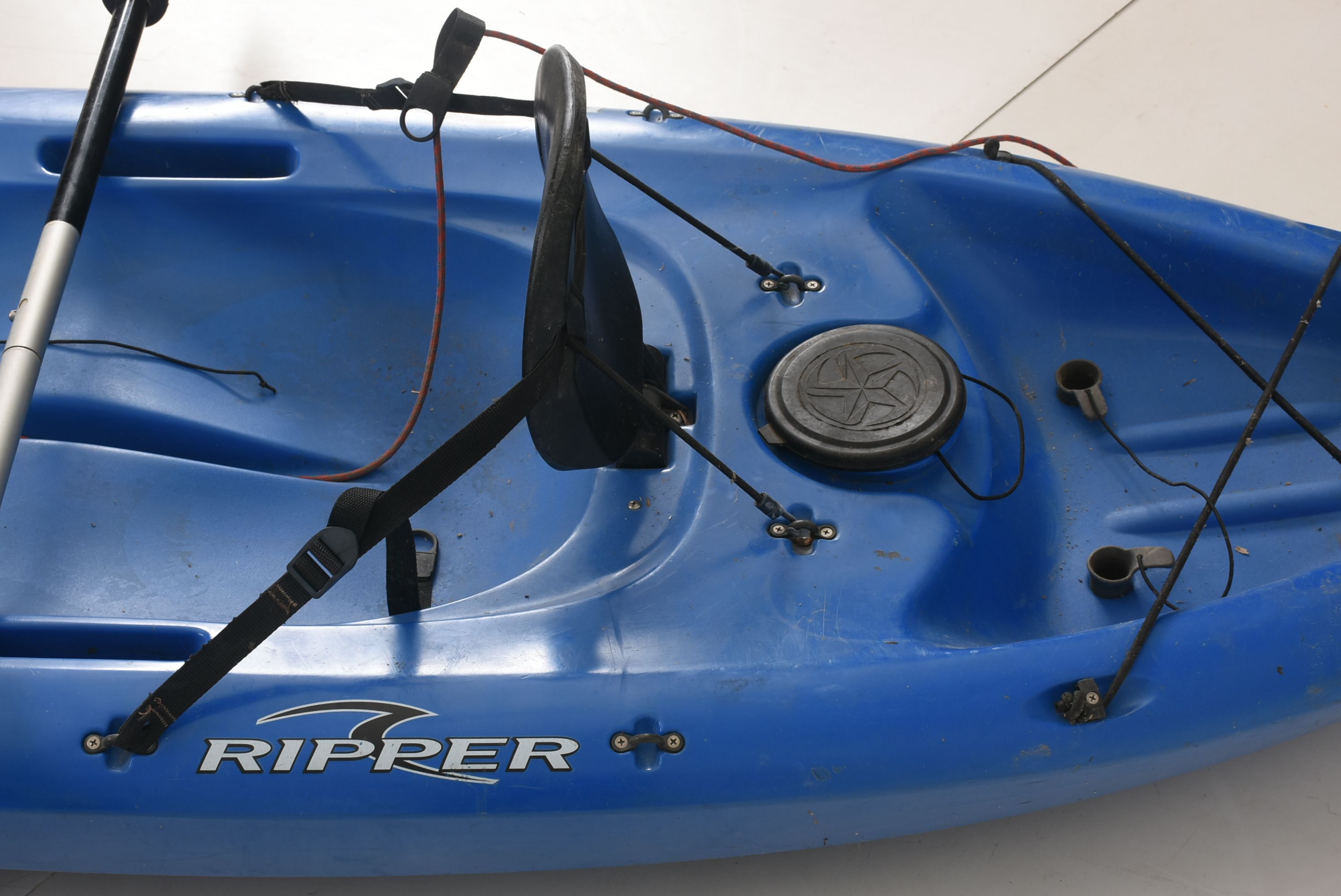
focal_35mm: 57
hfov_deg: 35.0
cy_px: 448
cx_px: 670
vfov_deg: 23.8
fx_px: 2125
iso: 200
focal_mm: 38
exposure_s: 1/160
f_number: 10
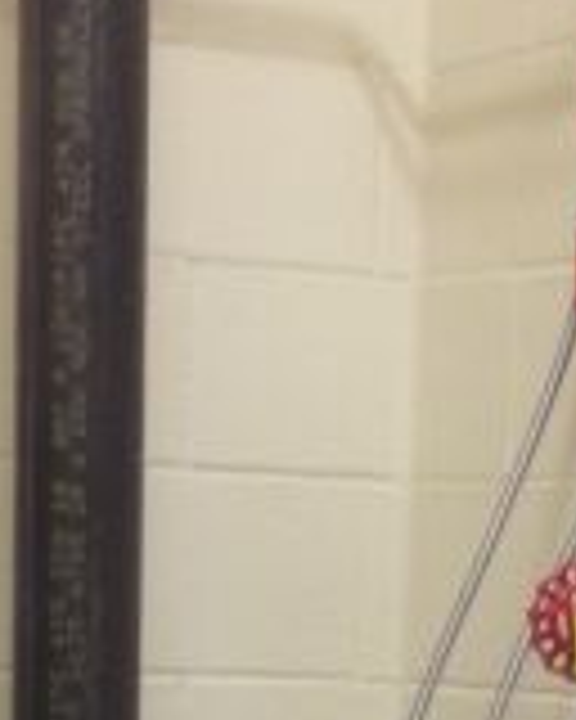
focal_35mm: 171
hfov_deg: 9.0
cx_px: 410
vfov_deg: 11.1
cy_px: 814
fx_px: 3644
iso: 100
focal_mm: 4.28
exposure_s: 1/20
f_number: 2.4
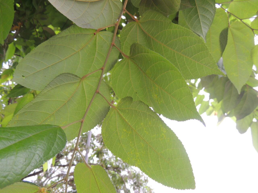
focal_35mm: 30
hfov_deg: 60.0
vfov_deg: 46.8
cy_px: 96
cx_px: 129
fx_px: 224
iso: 100
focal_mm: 5.3
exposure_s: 1/100
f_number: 3.1
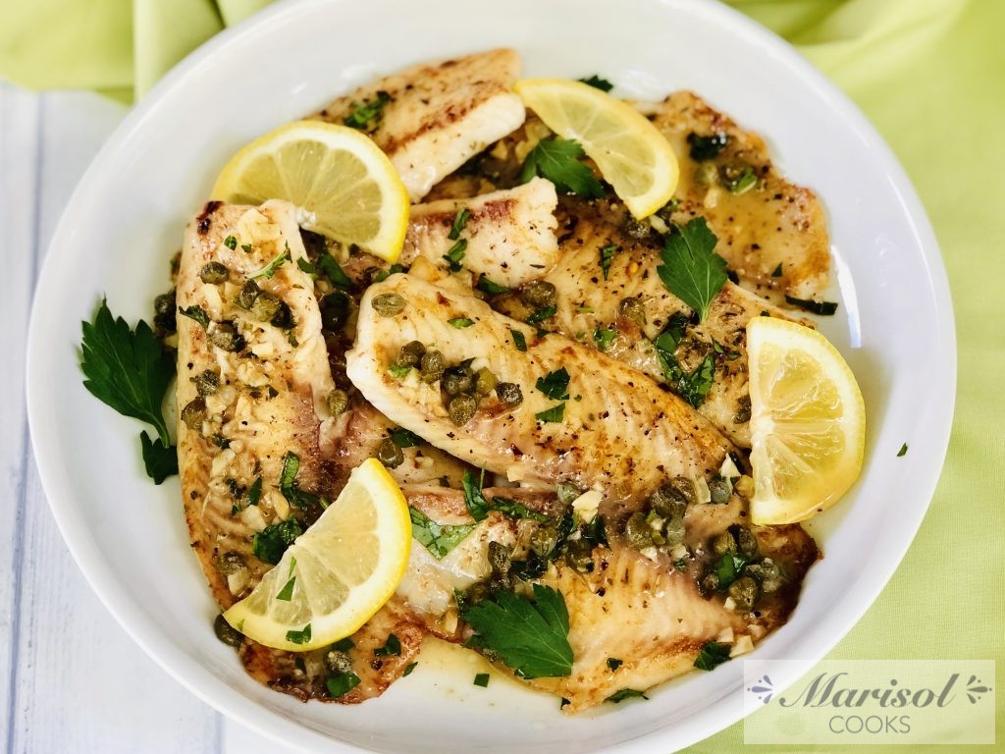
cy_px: 377
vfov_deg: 25.7
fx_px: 1655
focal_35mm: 57
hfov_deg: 33.8
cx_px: 502
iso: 25
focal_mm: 6.6
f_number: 2.8
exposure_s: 1/30
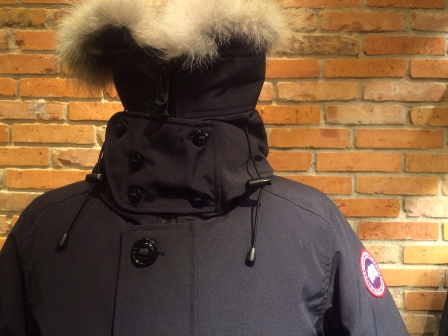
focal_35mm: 29
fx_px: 375
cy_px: 168
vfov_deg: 48.2
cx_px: 224
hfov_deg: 61.7
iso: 250
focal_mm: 4.15
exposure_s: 1/33
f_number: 2.2
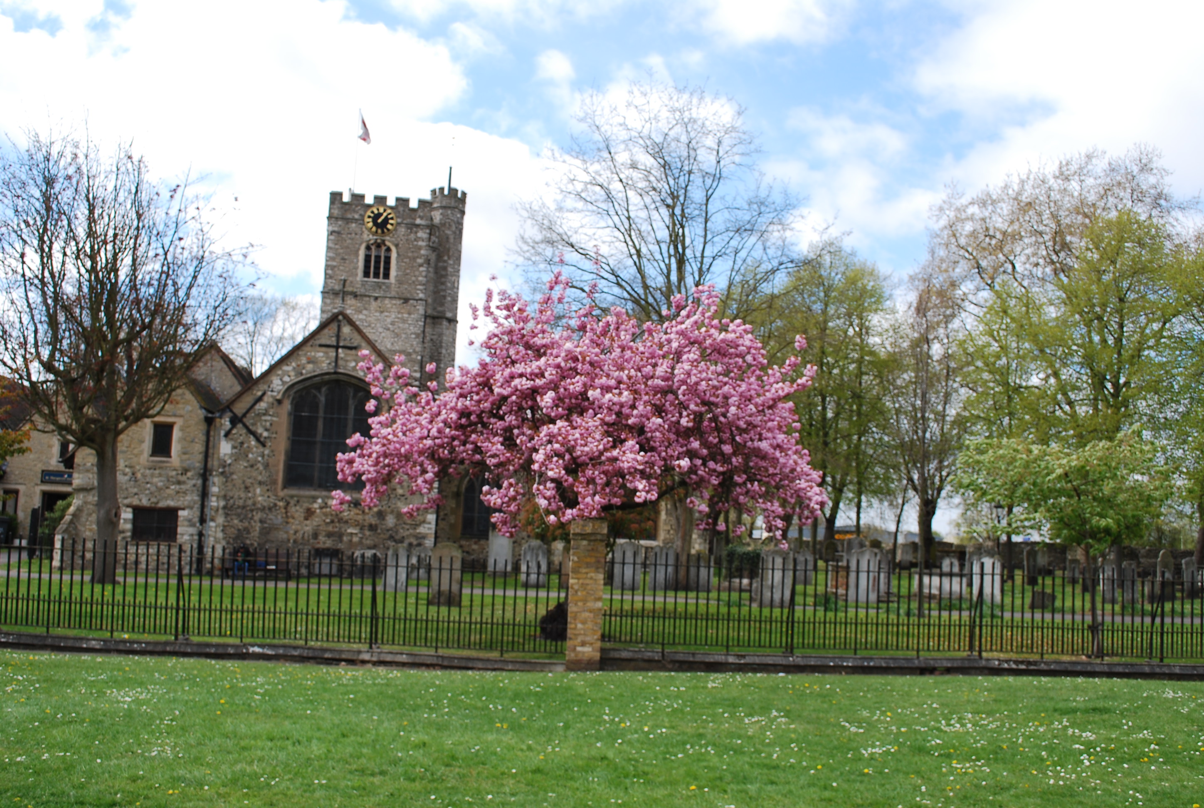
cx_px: 602
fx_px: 1106
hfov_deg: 57.1
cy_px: 404
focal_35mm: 33
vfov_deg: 40.1
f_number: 7.1
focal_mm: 22
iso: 100
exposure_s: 1/200
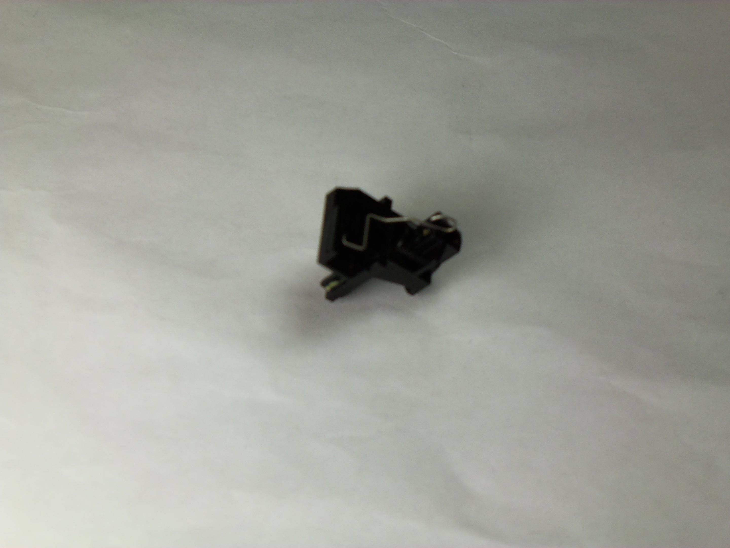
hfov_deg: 25.0
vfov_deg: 18.9
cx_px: 365
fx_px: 1645
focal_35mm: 78
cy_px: 274
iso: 80
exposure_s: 1/250
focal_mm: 14.3
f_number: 4.2
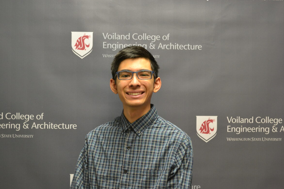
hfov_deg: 32.9
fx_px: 481
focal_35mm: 61
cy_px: 94
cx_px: 140
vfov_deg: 22.3
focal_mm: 40
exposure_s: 1/15
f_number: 5.3
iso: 1250
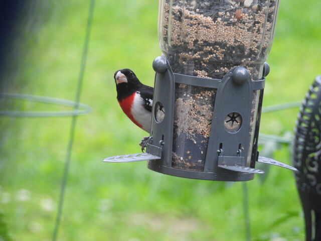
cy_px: 120
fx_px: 6491
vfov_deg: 2.1
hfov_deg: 2.8
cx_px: 160
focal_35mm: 700
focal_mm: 125
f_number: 5.6
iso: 560
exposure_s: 1/60
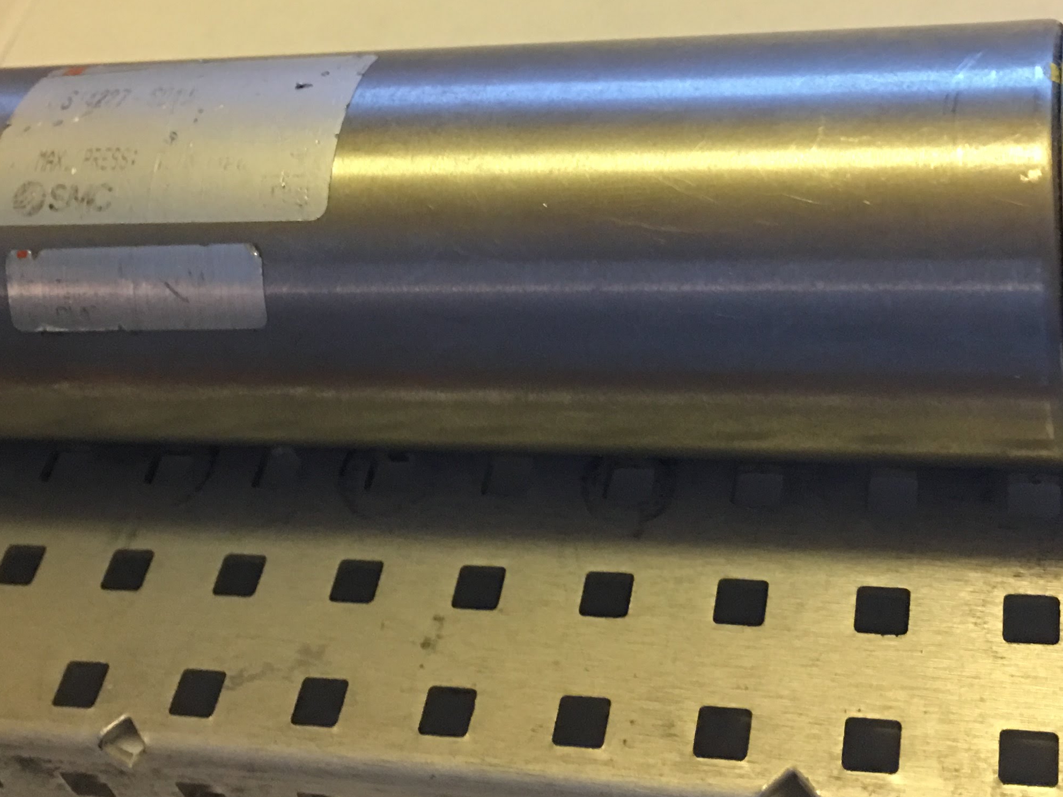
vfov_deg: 24.1
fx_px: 1812
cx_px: 504
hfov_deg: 32.7
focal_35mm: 59
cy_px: 79
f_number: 2.2
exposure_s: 1/10
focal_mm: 4.15
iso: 80
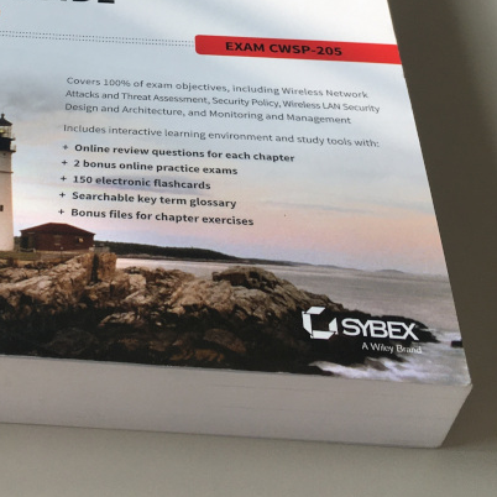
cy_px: -38
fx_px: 1105
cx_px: 116
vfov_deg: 23.9
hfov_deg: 25.0
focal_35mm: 68
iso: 25
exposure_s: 1/180
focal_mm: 4.15
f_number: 2.2
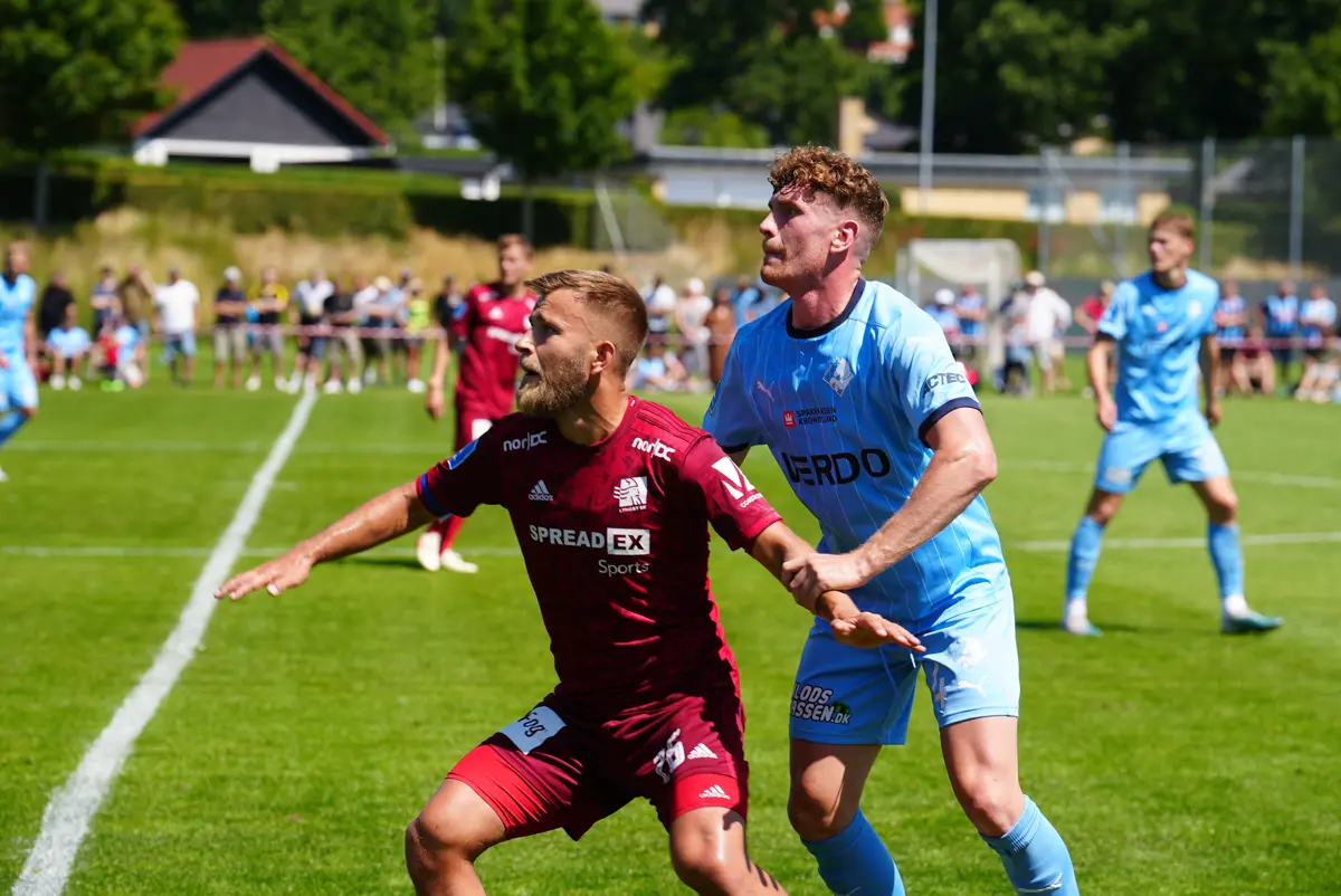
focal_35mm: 129
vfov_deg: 10.6
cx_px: 670
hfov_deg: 15.9
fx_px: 4809
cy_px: 448
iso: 80
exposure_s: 1/400
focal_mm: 129
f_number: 5.6
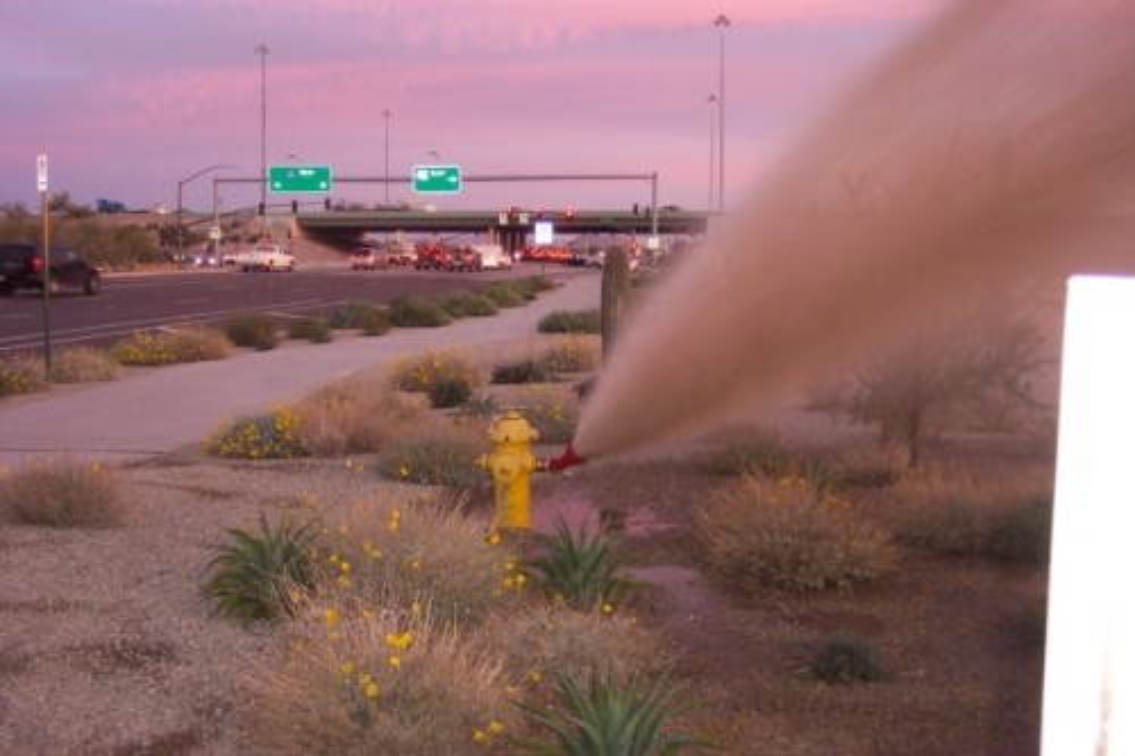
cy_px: 378
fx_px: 1198
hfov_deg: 50.7
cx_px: 568
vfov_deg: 35.0
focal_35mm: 38
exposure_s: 1/30
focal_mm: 8
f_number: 2.8
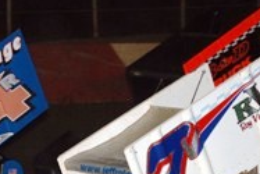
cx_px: 65
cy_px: 175
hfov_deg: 7.7
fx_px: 1923
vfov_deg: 5.2
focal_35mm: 266
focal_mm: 60
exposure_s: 1/200
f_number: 4.5
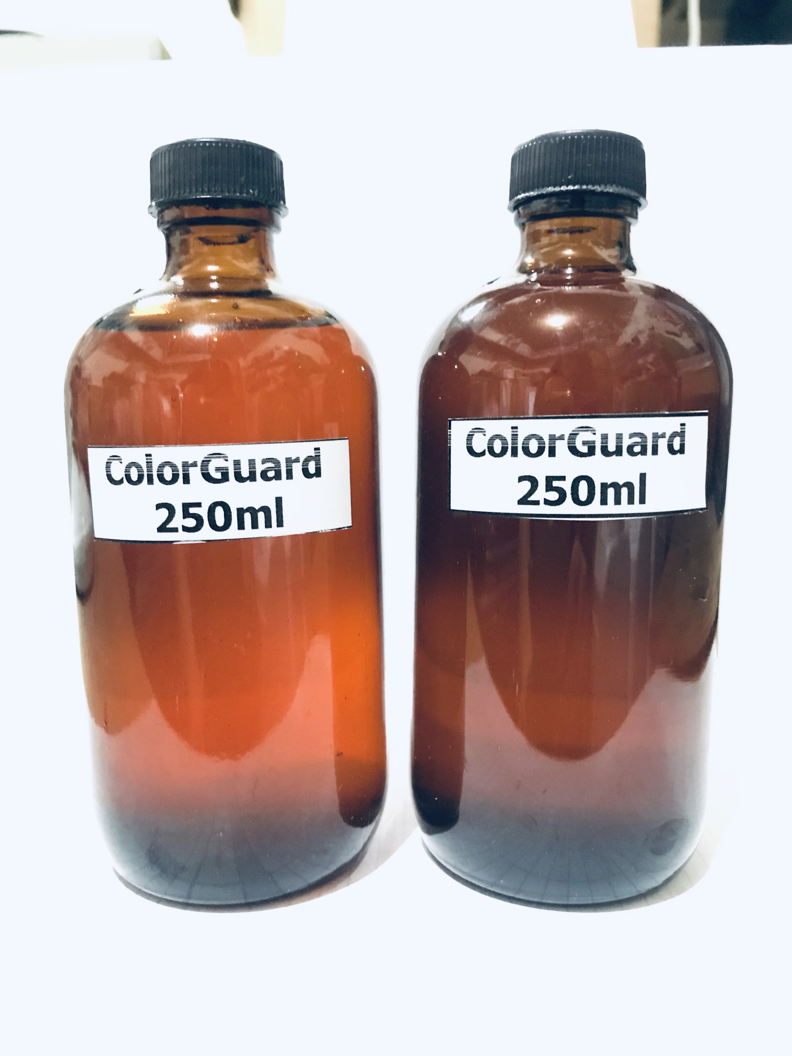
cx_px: 396
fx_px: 854
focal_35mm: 28
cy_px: 528
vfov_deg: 63.4
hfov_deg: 49.7
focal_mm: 3.99
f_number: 1.8
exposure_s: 1/4
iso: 100
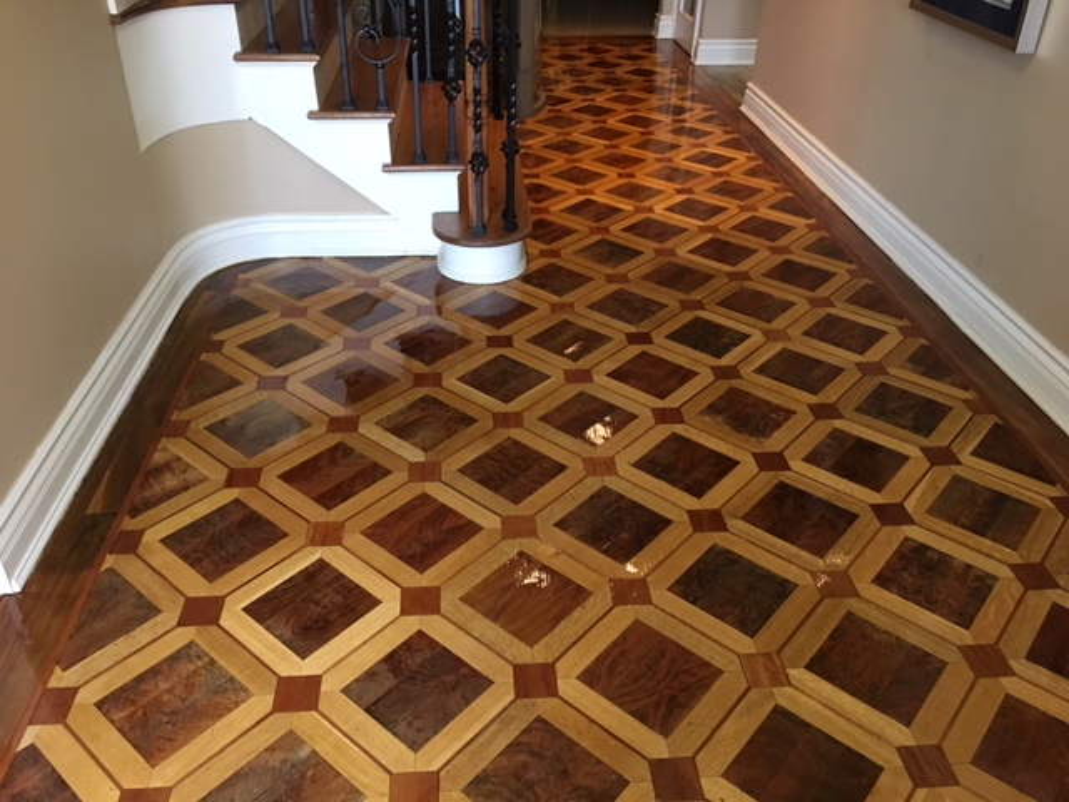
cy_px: 401
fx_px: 896
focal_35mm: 29
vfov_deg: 48.2
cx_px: 534
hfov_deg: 61.7
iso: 100
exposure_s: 1/15
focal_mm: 4.15
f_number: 2.2
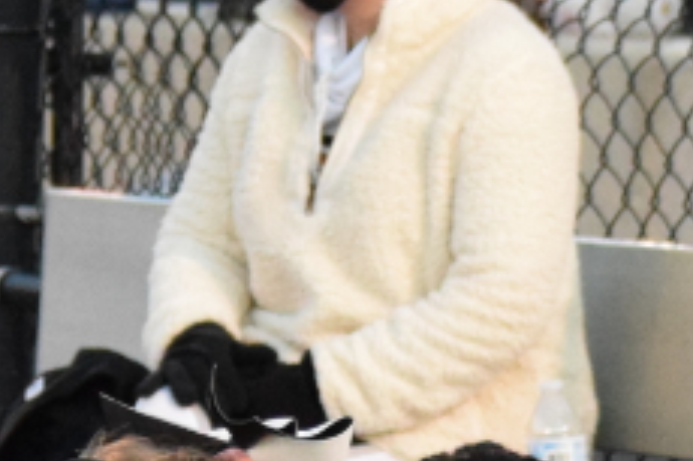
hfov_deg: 3.6
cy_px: 1092
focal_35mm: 574
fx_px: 11051
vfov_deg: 2.4
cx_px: 268
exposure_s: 1/320
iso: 3200
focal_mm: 55
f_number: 4
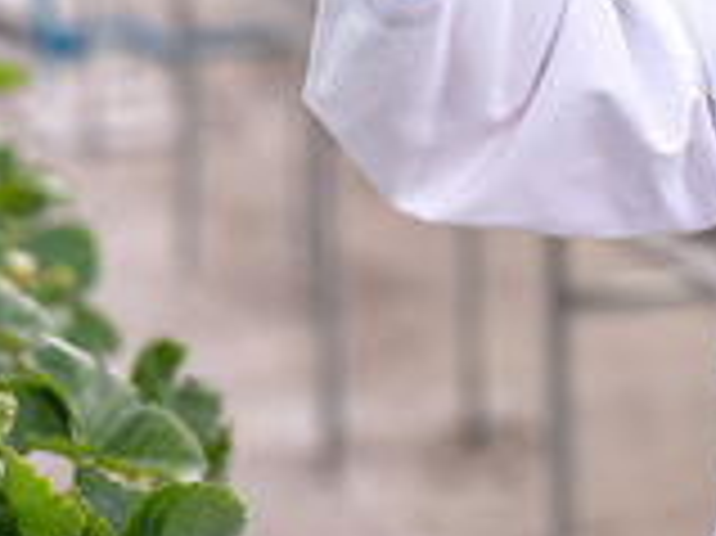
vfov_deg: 11.5
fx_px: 2584
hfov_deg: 15.1
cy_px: -146
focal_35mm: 125
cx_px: 914
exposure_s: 1/3200
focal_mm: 35
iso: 320
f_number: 1.4
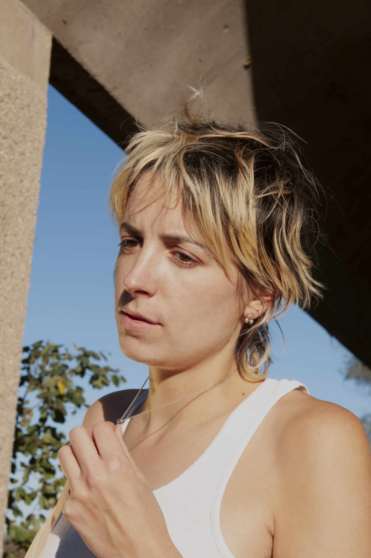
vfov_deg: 29.3
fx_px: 1069
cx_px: 186
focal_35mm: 69
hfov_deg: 19.7
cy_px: 279
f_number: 11
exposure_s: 1/250
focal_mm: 46
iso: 200
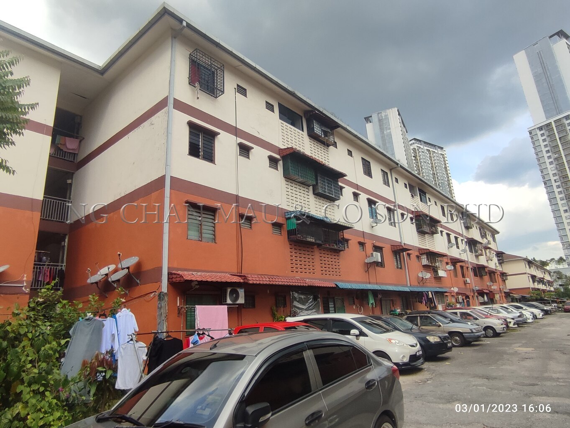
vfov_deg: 78.2
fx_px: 264
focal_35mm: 16
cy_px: 214
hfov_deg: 94.5
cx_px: 285
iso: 50
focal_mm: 1.65
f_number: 2.2
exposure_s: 1/560
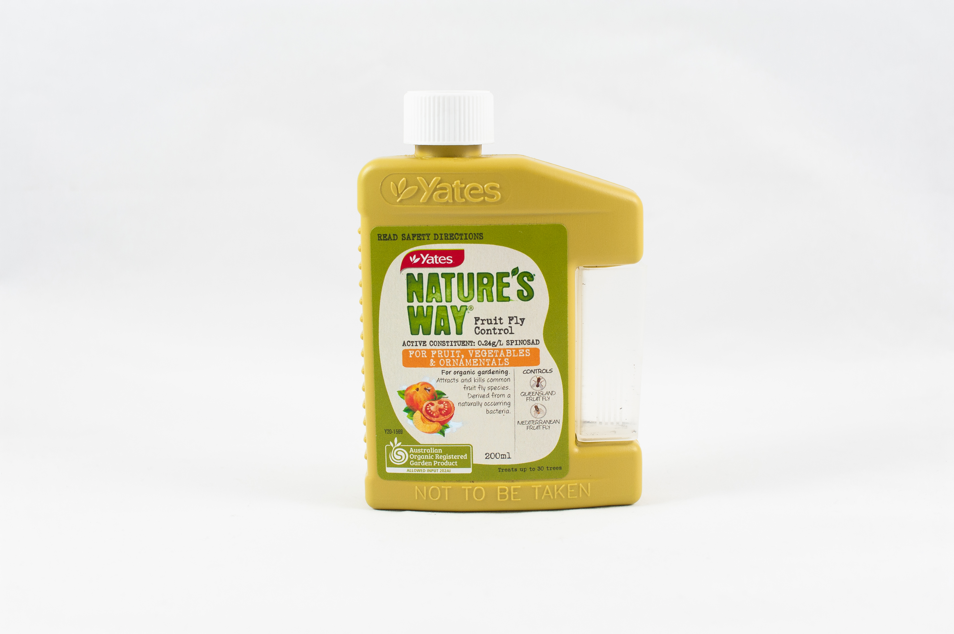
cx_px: 477
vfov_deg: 27.0
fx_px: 1324
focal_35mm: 50
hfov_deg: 39.6
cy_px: 317
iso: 500
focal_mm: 50
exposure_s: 1/160
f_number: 7.1
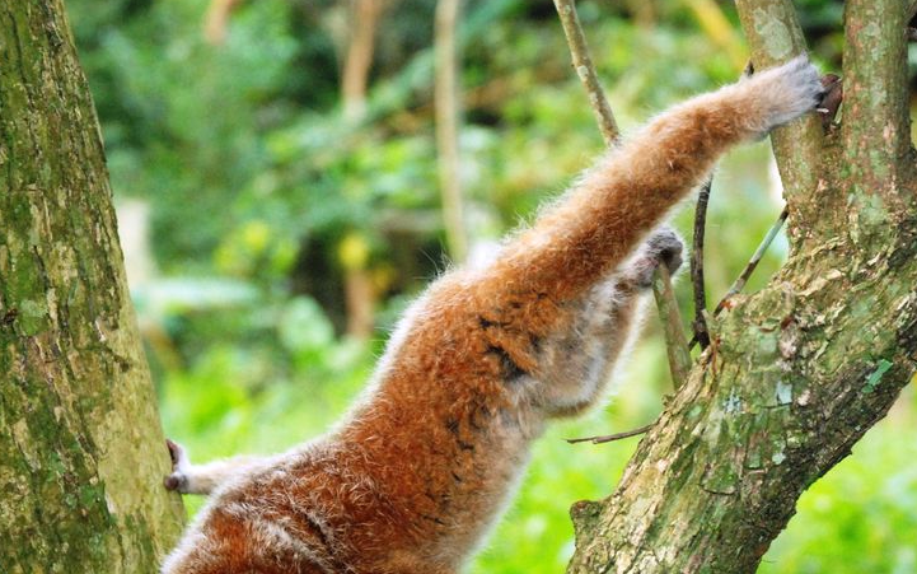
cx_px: 537
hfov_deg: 20.8
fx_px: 2500
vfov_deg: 13.1
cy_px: 421
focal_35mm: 100
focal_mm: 46
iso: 1600
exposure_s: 1/125
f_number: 4.5
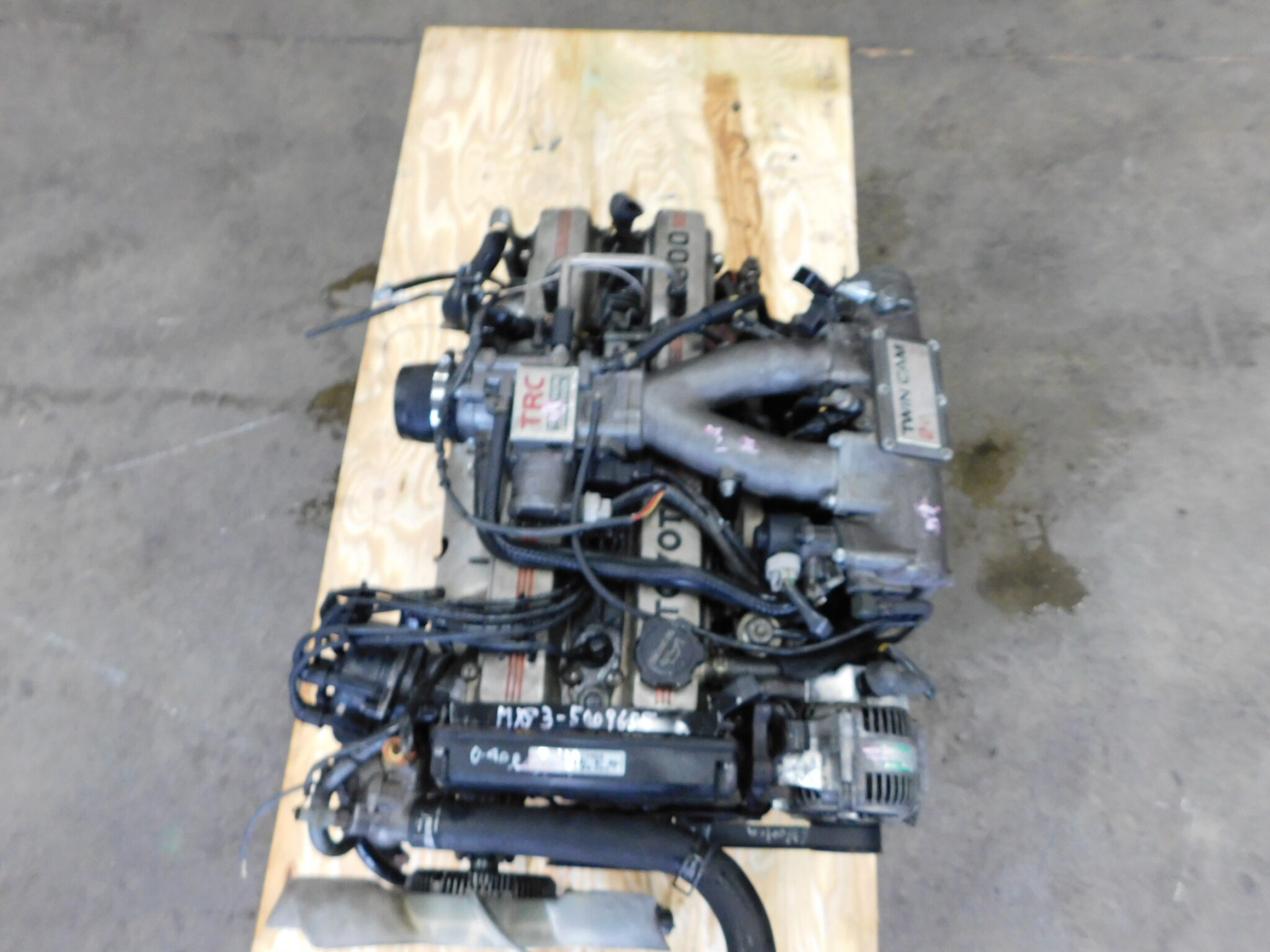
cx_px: 635
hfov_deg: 73.9
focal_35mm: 23
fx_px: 844
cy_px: 476
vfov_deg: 58.9
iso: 400
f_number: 3
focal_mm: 4
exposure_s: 1/13
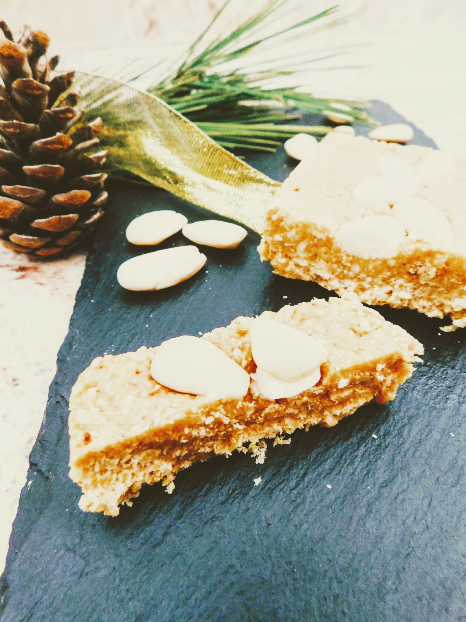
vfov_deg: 73.9
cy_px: 311
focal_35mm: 23
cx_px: 233
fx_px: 413
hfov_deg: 58.9
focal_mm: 4
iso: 400
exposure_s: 1/10
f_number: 3
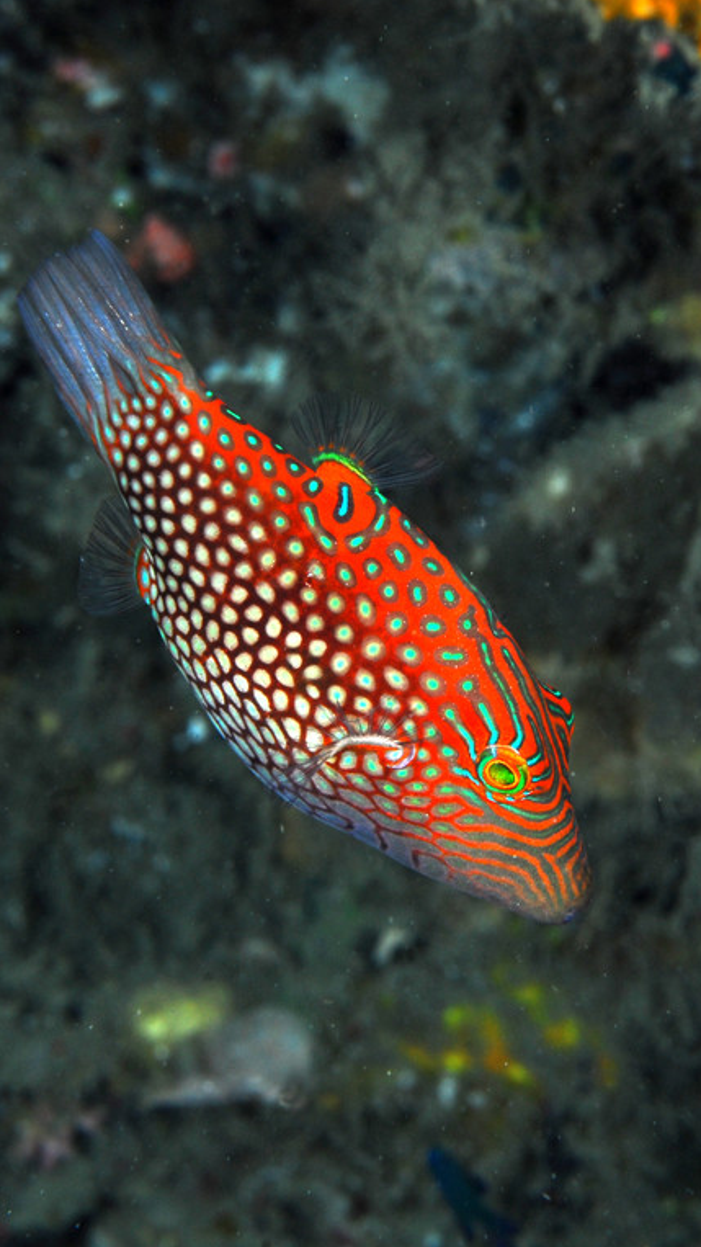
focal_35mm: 142
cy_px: 624
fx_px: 4694
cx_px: 440
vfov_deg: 15.1
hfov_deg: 8.5
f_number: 22
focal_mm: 60
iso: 200
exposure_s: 1/160
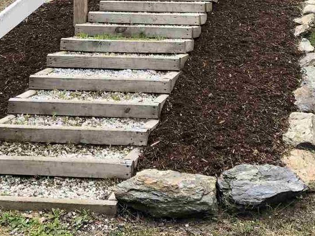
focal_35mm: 81
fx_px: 737
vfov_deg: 16.8
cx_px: 202
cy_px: -103
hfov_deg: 24.0
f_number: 1.8
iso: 20
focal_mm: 4
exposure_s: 1/444
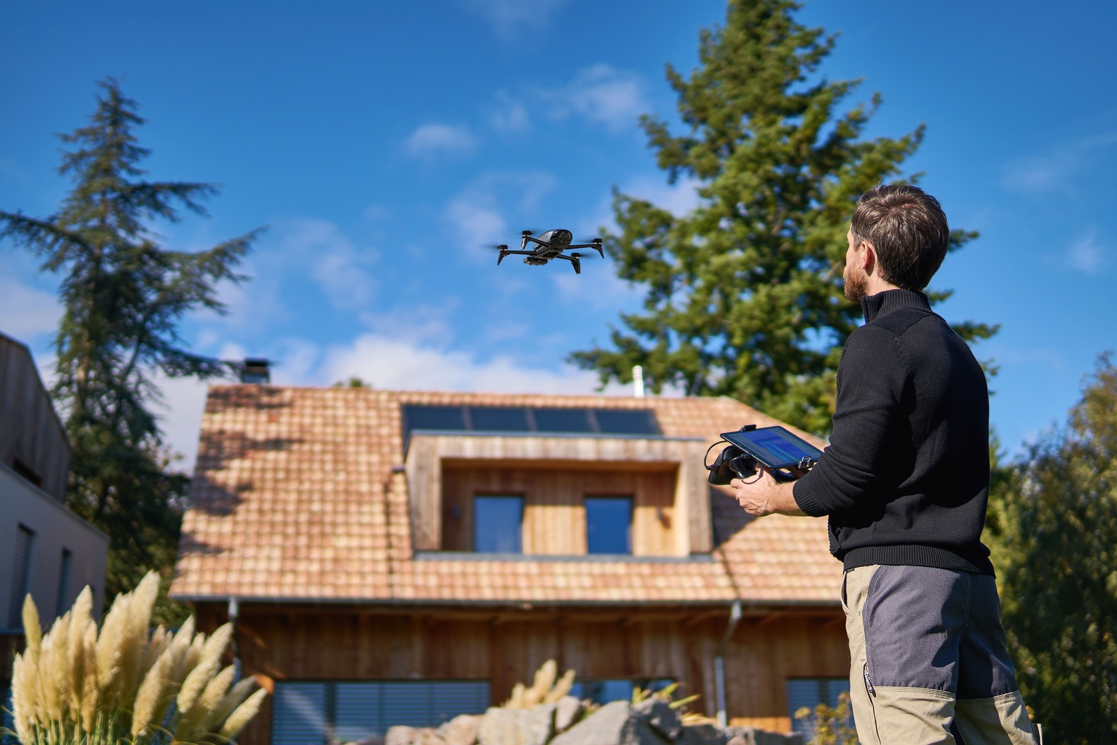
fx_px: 1396
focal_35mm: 45
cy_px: 372
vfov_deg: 29.9
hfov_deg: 43.6
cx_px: 558
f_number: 1.4
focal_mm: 30
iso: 50
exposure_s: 1/5000
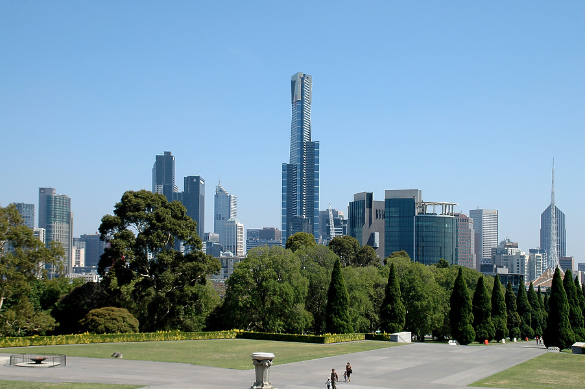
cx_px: 292
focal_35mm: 57
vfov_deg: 23.7
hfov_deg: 35.1
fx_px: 926
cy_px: 194
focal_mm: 38
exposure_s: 1/400
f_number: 10
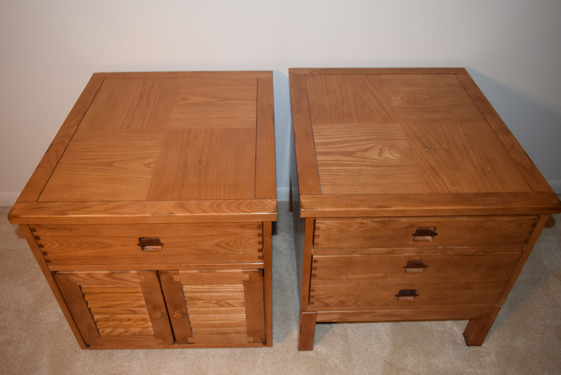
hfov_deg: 60.2
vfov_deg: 42.4
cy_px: 192
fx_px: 483
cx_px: 280
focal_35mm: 31
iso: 2000
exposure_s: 1/60
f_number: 3.5
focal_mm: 20
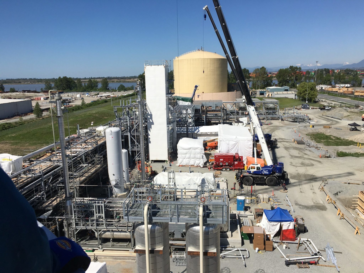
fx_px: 305
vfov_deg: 48.2
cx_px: 182
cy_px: 136
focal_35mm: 29
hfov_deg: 61.7
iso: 25
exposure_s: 1/3205
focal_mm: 4.15
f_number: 2.2
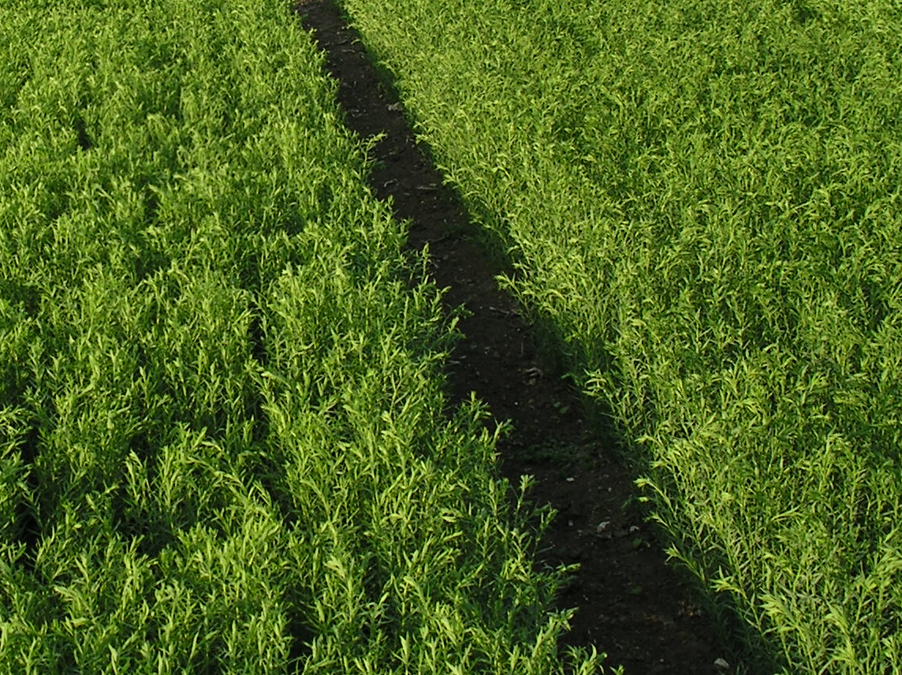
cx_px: 136
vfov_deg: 19.6
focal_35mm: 74
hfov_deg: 25.7
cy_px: 128
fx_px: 1927
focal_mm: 7.8
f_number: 4
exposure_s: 1/296
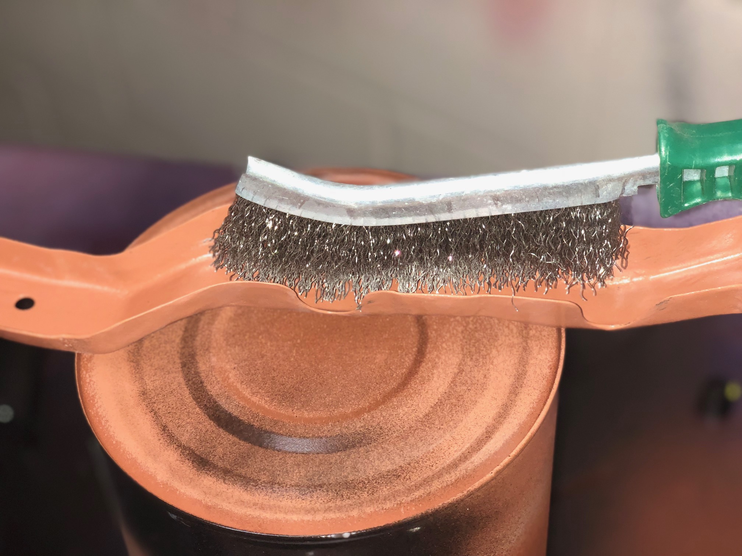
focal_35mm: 52
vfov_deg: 28.0
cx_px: 371
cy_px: 278
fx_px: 1115
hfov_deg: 36.8
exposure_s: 1/50
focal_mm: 6
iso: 125
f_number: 2.4
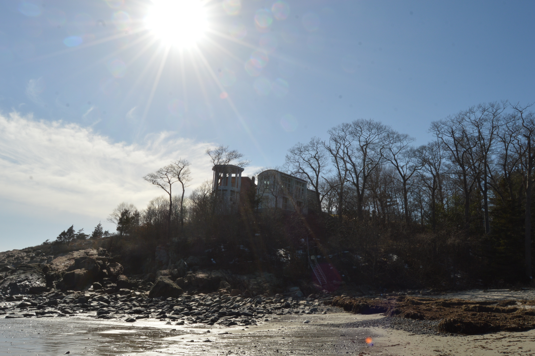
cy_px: 178
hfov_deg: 67.4
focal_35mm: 27
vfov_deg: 47.8
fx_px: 401
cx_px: 268
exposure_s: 1/200
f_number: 22
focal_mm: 18
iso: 200
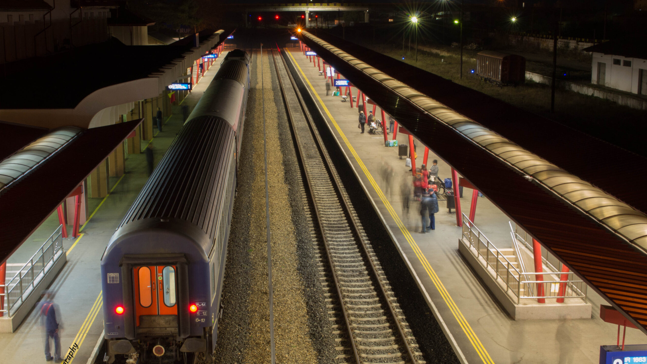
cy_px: 199
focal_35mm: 56
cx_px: 324
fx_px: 953
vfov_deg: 21.6
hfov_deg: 37.5
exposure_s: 8
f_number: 18
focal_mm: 35
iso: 400
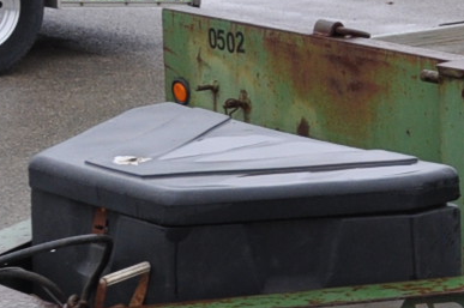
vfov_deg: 8.2
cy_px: 90
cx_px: 884
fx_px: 2137
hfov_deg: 11.4
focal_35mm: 166
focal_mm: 20
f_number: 5.6
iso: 400
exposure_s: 1/125
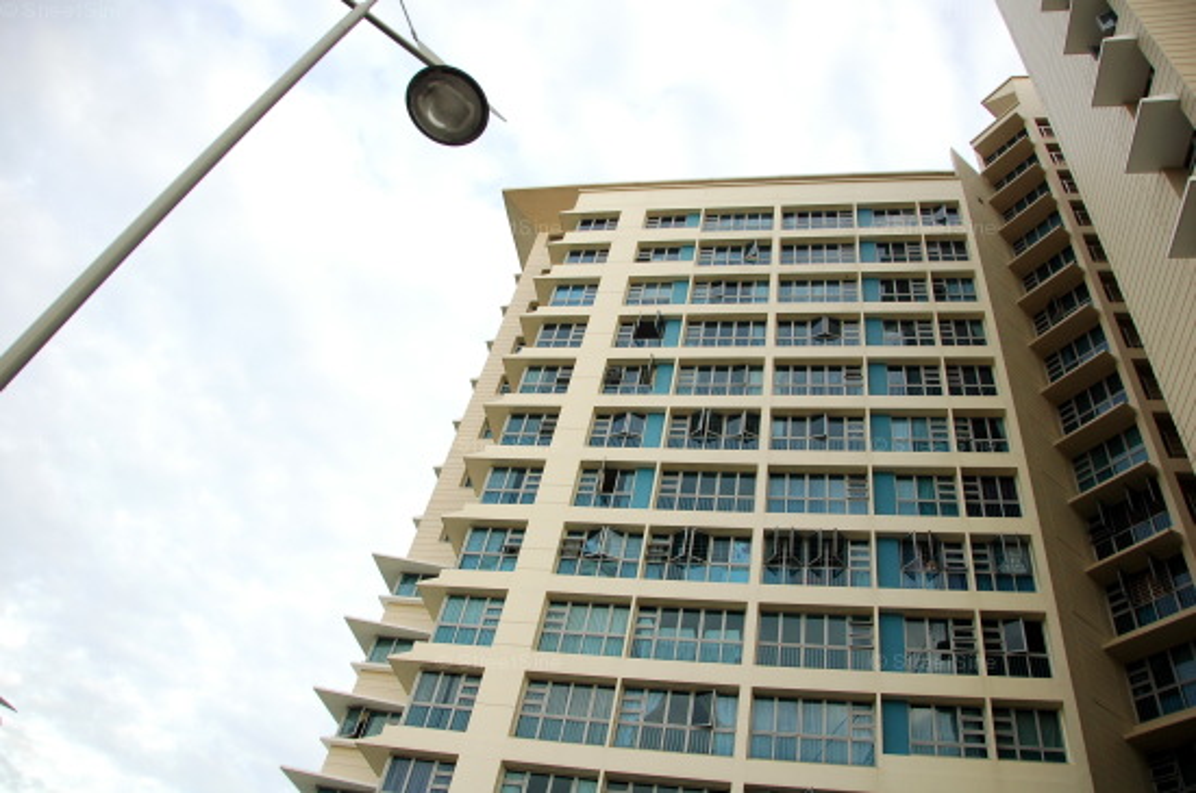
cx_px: 598
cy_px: 396
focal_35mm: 27
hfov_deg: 67.5
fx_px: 896
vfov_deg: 47.8
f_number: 3.5
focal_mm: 18
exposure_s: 1/200
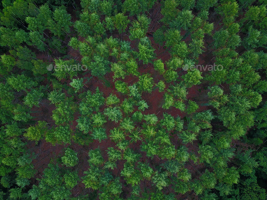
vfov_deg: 53.1
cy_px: 100
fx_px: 201
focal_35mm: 26
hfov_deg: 67.3
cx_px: 134
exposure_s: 1/160
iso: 100
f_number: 2.2
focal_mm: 4.73
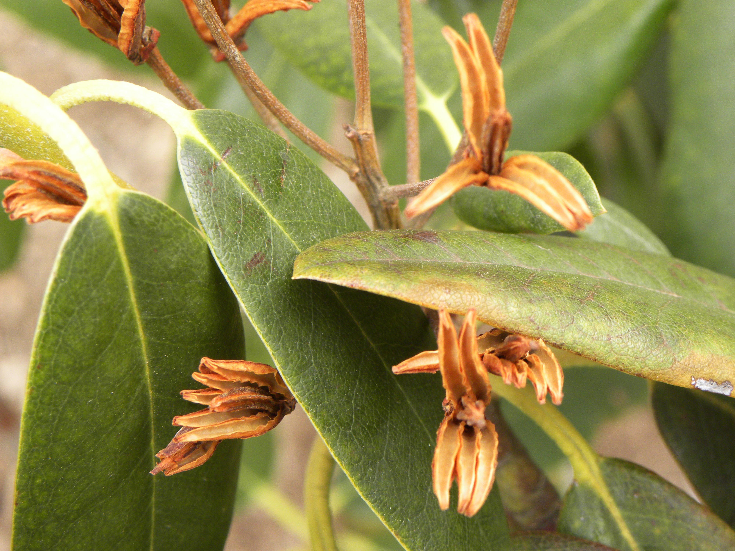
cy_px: 276
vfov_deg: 12.7
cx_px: 368
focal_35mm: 117
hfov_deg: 16.8
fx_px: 2484
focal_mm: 20.8
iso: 190
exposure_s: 1/88.3
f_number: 4
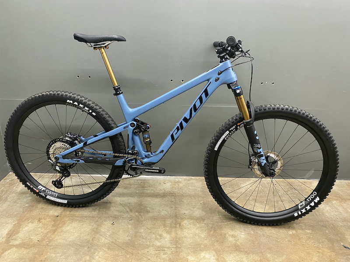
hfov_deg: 67.3
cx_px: 175
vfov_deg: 53.1
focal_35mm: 26
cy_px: 131
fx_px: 263
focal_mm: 4.25
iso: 500
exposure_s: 1/60
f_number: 1.8
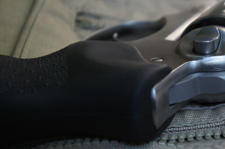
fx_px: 642
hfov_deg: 19.8
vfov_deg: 13.3
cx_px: 156
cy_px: 82
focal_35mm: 103
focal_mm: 45
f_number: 4.5
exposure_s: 1/30
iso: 1600
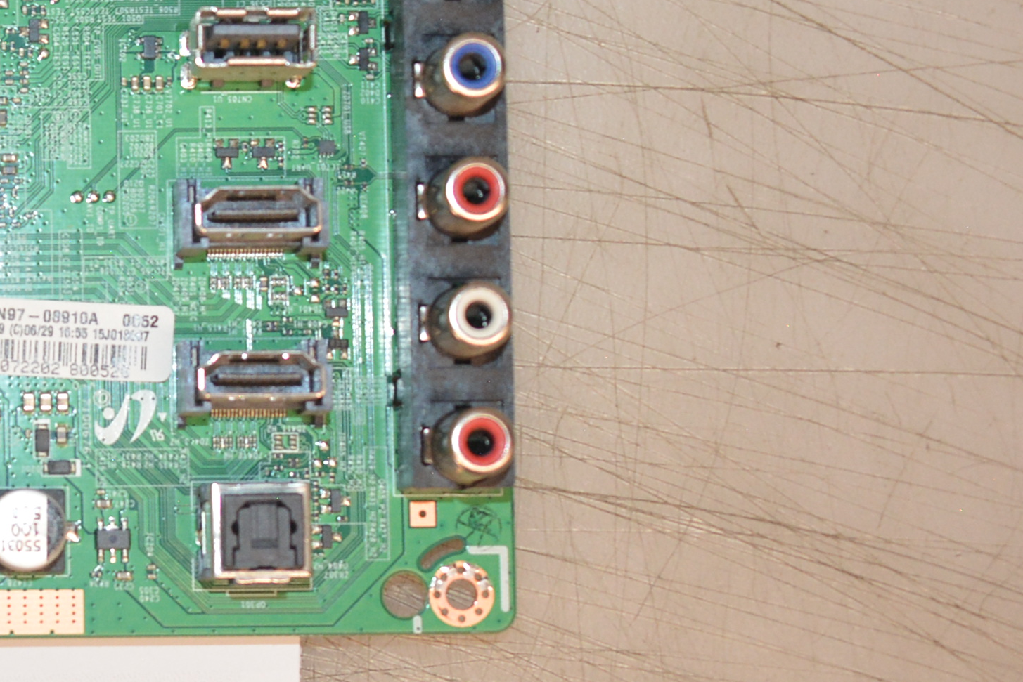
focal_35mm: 102
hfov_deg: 18.9
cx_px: -202
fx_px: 2899
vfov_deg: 13.4
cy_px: 426
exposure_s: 1/200
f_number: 3.8
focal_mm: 22
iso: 640
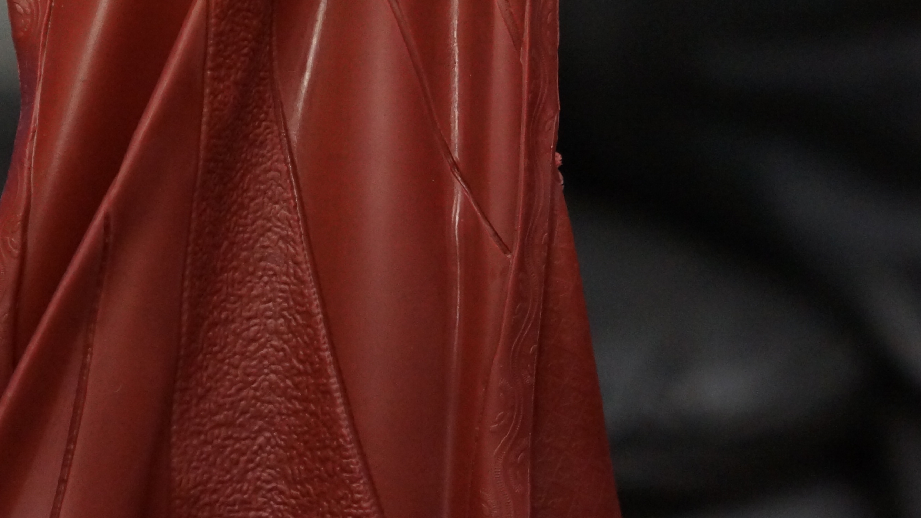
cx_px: 262
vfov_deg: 10.0
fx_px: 2931
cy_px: -64
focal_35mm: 120
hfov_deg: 17.8
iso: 1600
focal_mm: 34
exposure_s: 1/50
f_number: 4.5
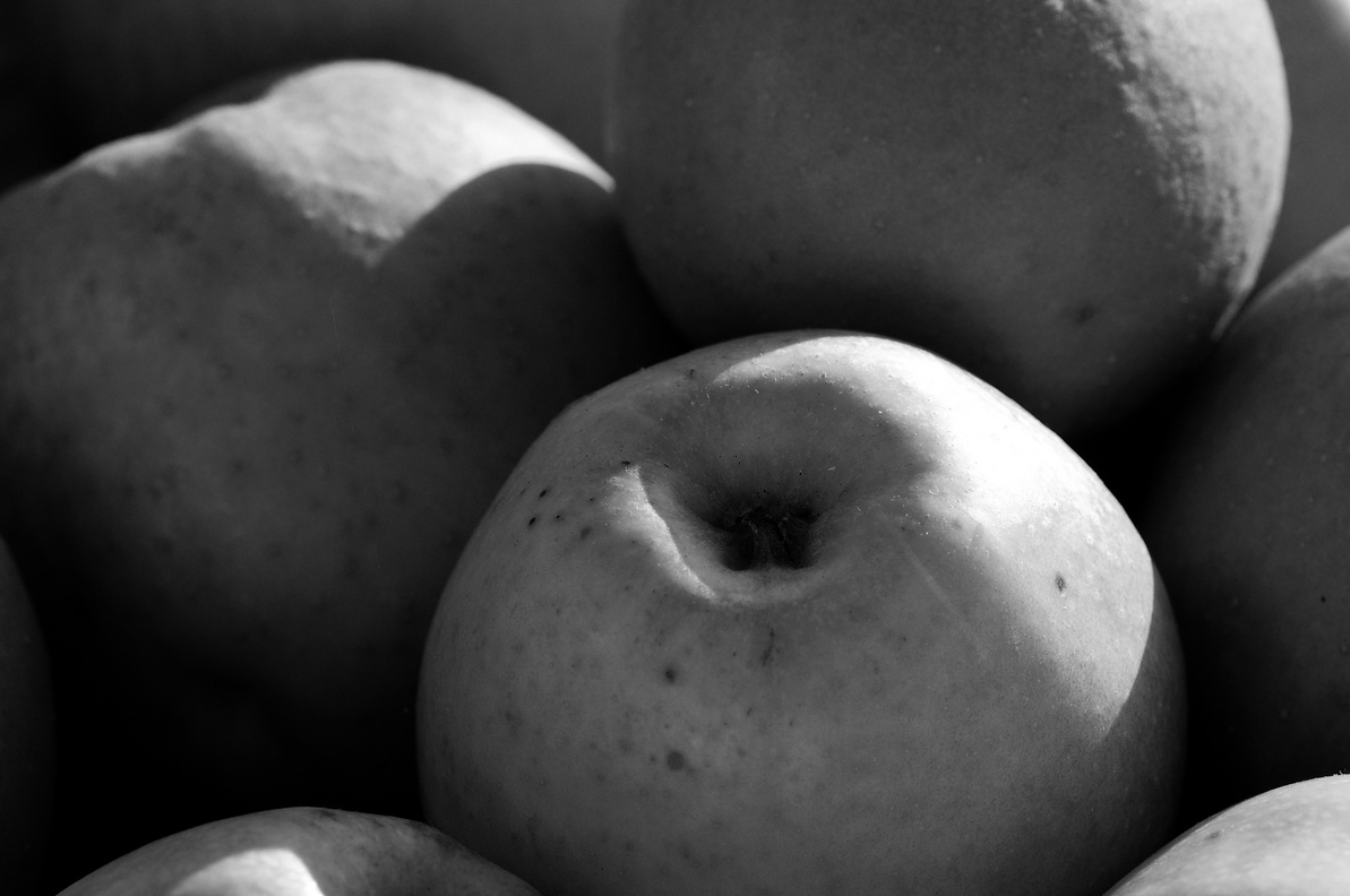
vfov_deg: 6.4
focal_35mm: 215
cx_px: 706
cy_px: 518
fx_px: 8040
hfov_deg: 9.6
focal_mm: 105
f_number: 7.1
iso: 200
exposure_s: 1/200
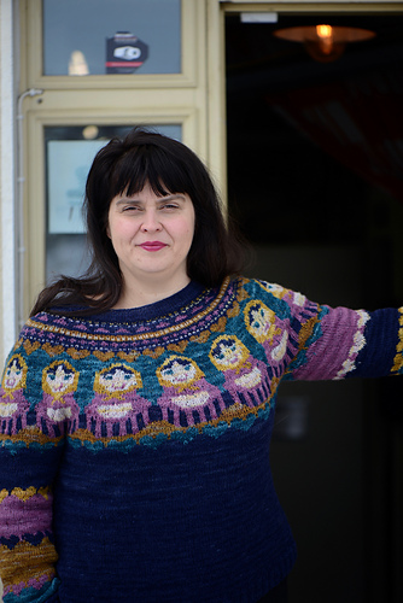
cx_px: 202
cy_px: 302
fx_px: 1761
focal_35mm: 105
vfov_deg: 19.4
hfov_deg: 13.1
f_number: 3
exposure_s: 1/500
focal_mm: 105
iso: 200
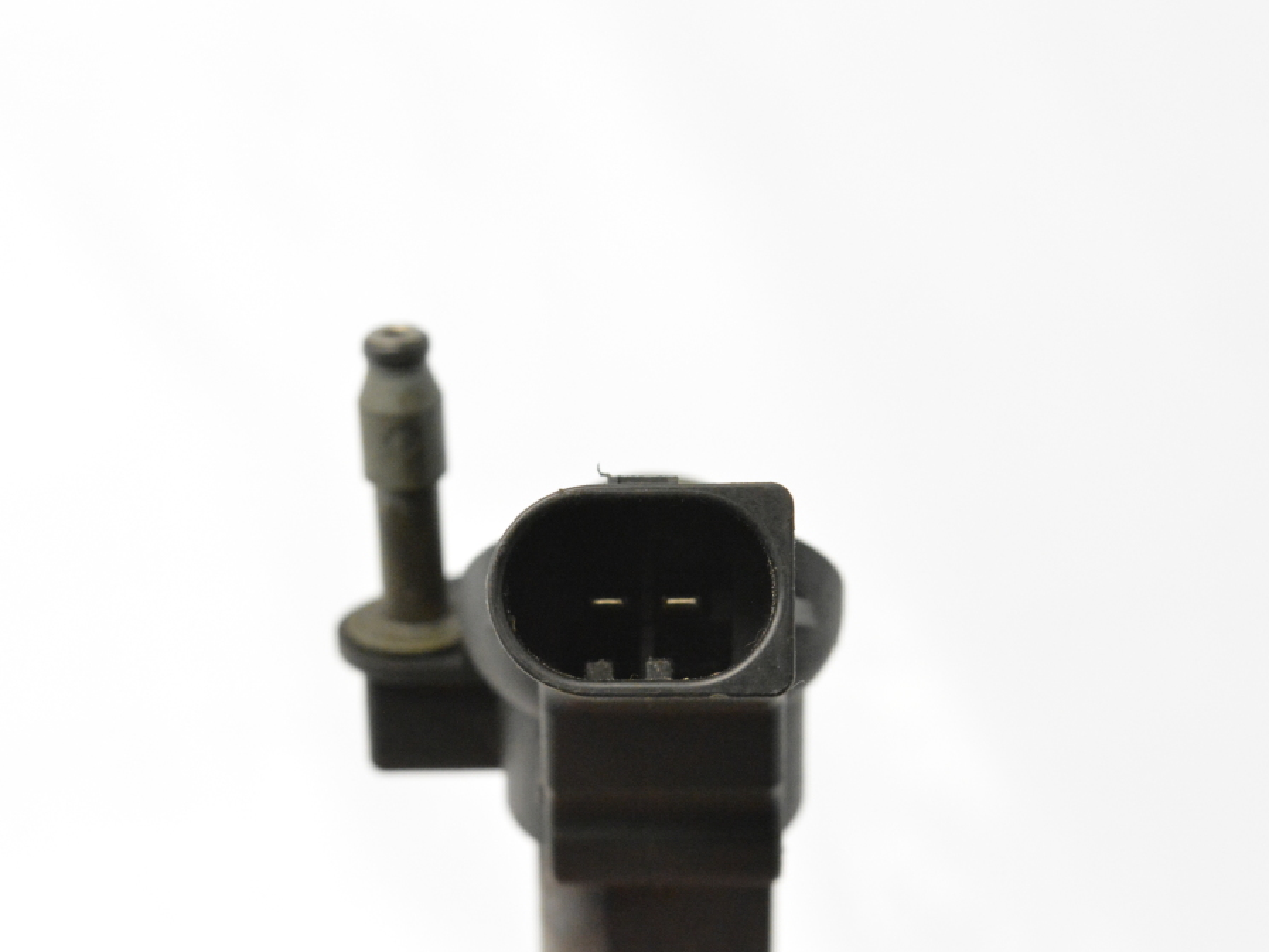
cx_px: 589
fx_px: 3320
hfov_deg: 21.6
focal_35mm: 91
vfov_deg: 16.3
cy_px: 480
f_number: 10
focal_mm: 55
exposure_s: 1/400
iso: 6400
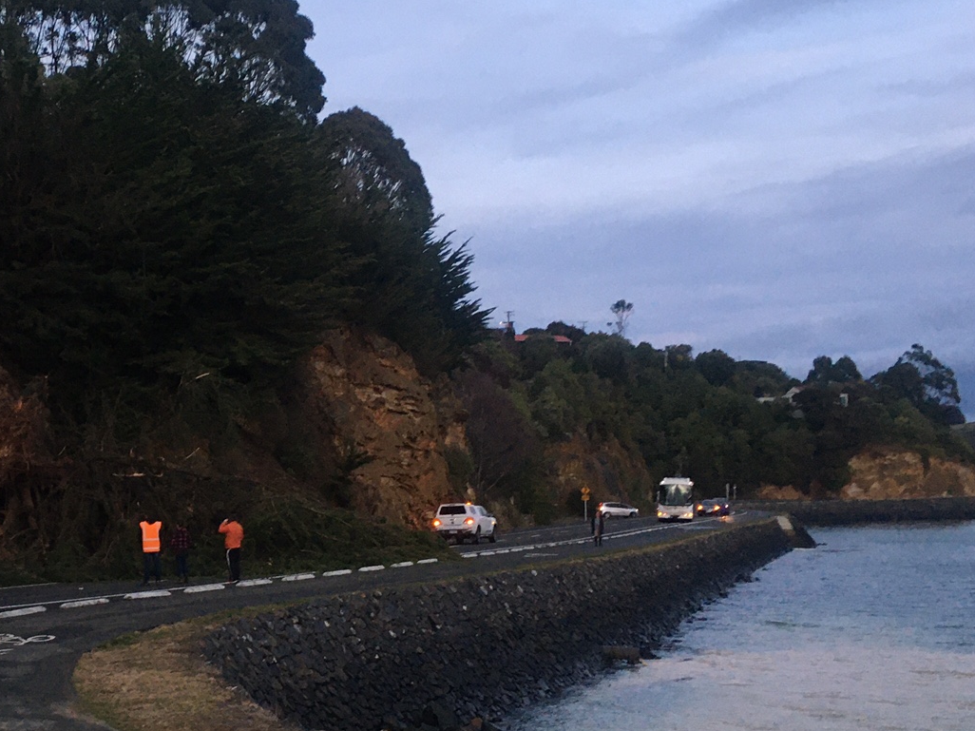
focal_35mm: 57
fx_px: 1605
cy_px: 519
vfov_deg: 25.4
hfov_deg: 32.2
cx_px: 110
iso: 50
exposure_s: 1/33
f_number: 2.2
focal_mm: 4.15
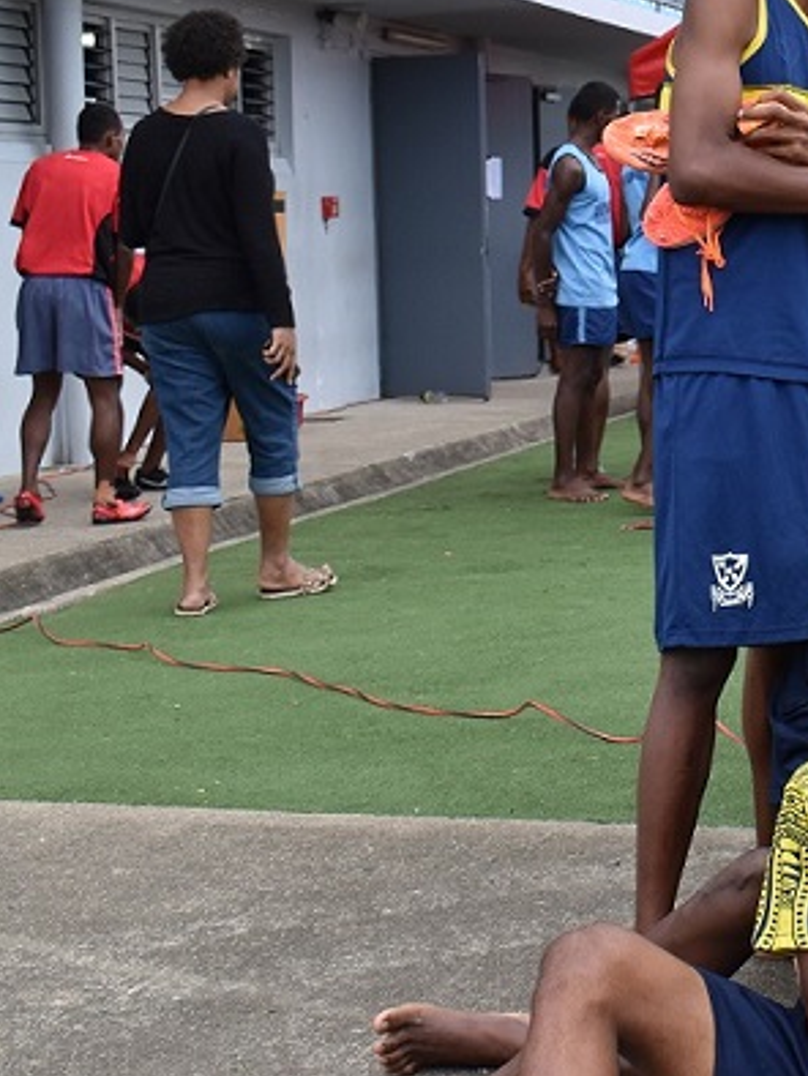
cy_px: 431
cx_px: 1122
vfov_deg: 22.7
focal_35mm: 86
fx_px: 2674
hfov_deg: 16.1
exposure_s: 1/320
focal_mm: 28
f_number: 8
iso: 400
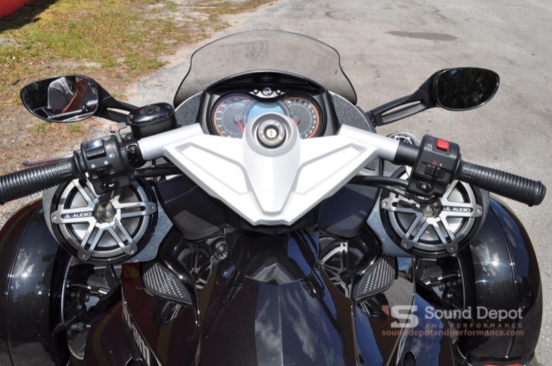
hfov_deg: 67.5
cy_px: 183
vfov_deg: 47.8
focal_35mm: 27
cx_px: 276
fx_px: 413
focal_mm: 18
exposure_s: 1/200
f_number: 14
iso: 200
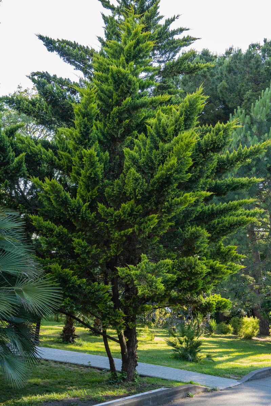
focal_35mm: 42
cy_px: 203
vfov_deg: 46.4
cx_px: 136
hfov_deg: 31.9
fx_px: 474
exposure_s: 1/50
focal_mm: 28
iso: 640
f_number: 10
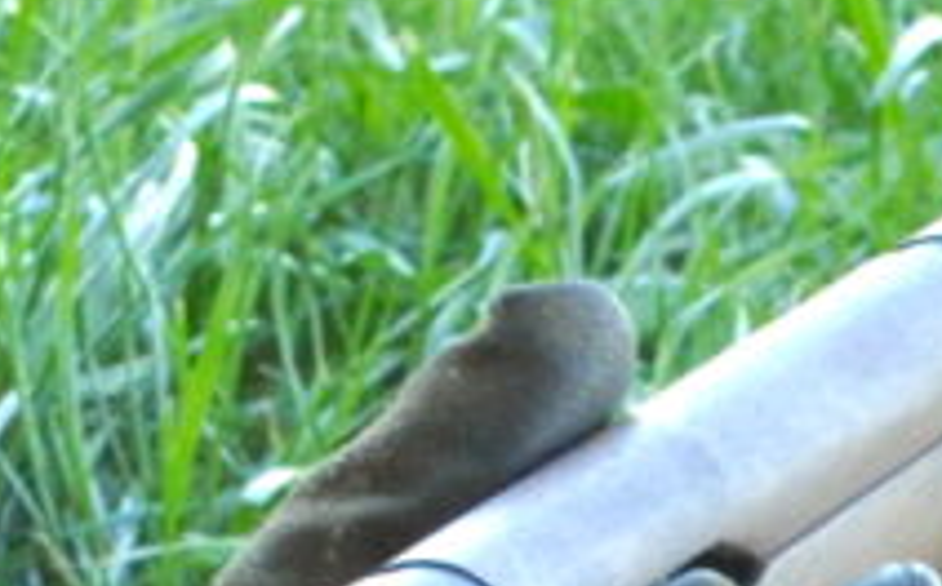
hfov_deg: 2.4
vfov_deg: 1.5
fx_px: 22722
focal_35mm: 886
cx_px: 933
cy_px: 1199
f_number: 13
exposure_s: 1/80
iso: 1100
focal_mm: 80
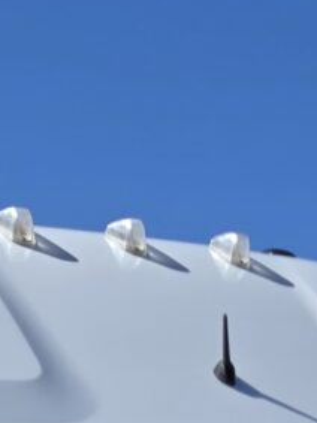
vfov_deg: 12.5
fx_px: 1527
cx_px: 299
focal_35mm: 125
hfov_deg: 11.8
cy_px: 1010
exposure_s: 1/1946
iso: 25
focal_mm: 5.4
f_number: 1.8
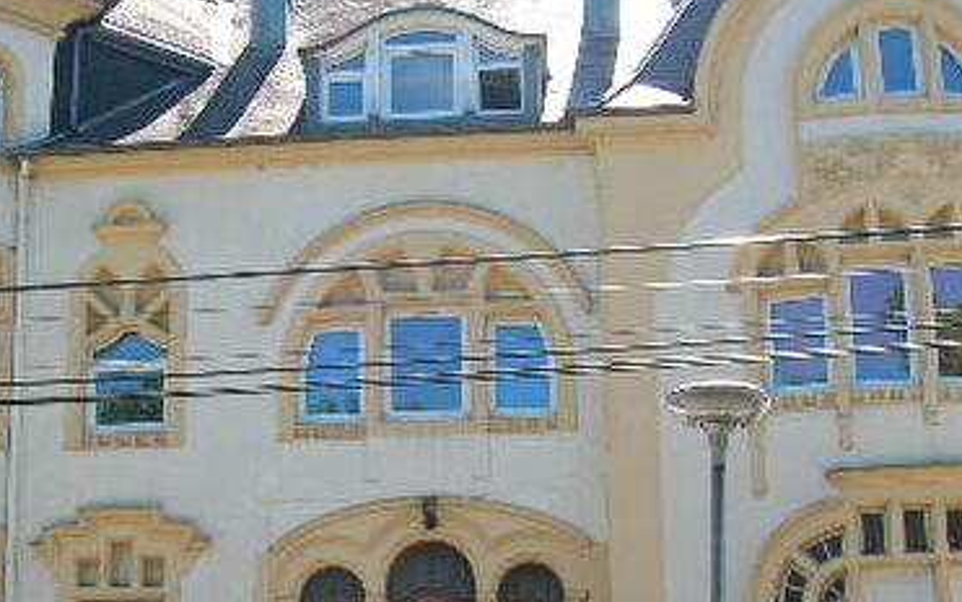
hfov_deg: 30.0
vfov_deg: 19.0
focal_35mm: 68
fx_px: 1783
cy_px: 474
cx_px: 340
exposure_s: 1/138
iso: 50
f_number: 4.9
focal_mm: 5.7
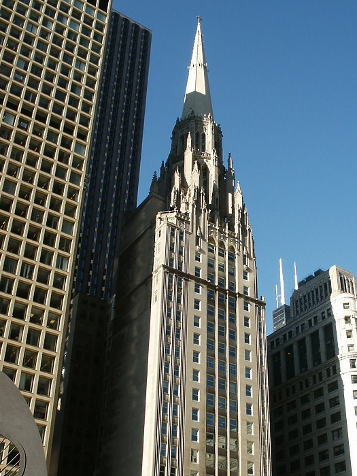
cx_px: 197
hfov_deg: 32.2
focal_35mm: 45
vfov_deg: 41.8
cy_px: 299
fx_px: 619
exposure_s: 1/180
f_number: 6.7
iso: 64
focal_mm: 7.18
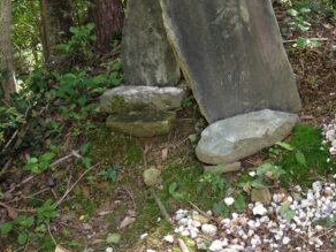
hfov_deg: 25.6
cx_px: 341
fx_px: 699
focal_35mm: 72
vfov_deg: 20.2
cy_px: 54
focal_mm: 4.28
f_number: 2.4
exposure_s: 1/60
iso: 80
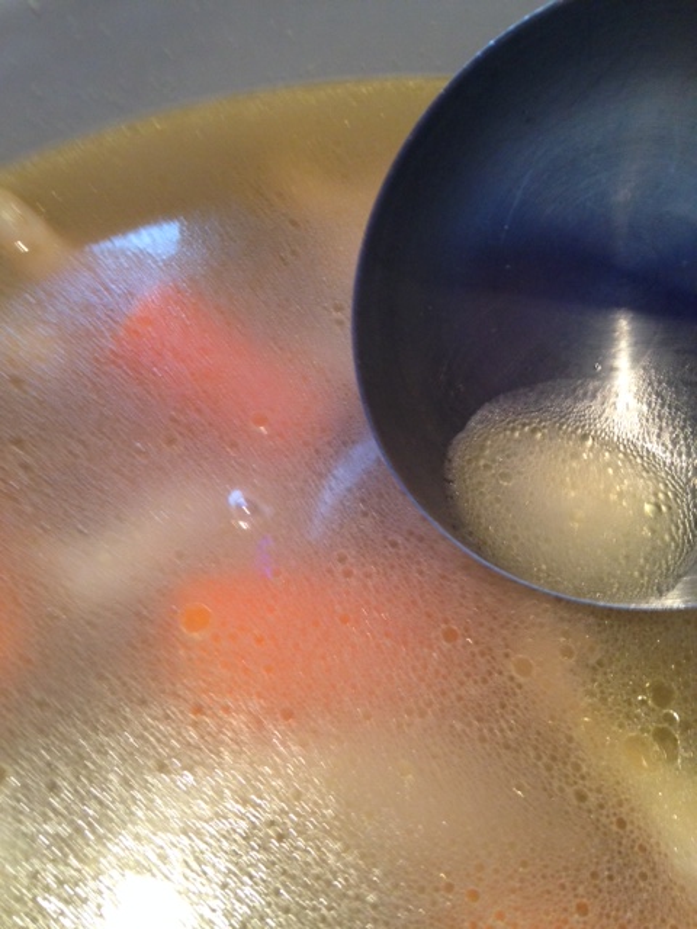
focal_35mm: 33
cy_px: 464
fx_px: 886
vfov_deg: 55.4
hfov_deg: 42.9
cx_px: 348
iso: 160
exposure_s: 1/20
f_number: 2.4
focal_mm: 4.12
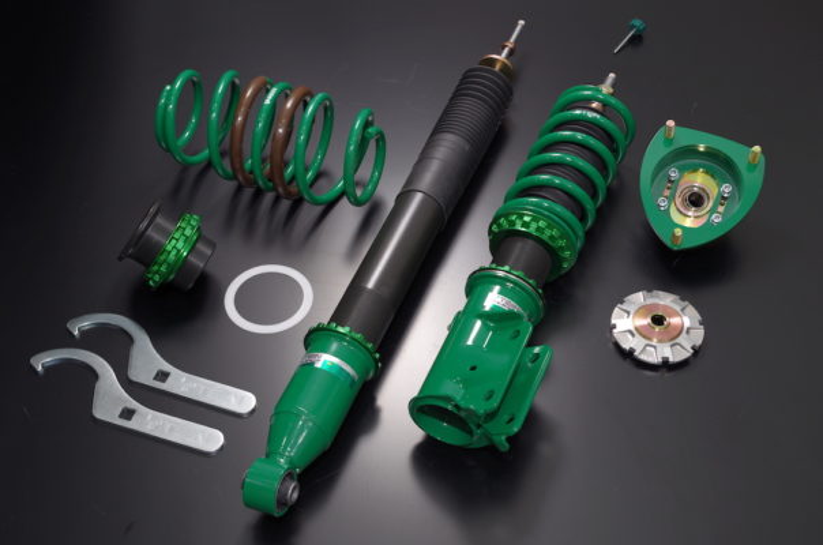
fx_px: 1186
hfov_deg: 38.3
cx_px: 412
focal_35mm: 52
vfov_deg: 25.9
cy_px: 272
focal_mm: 35
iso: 100
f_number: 5.6
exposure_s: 1/30
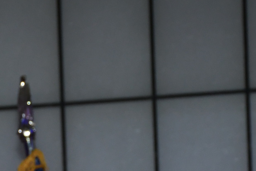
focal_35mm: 406
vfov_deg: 3.3
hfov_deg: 5.1
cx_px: -14
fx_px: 2886
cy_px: 380
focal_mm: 60
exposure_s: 1/60
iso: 800
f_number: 7.1
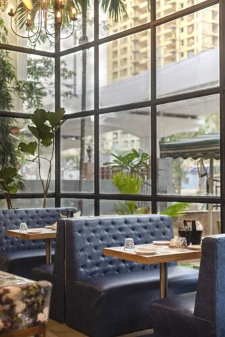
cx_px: 112
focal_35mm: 50
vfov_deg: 39.6
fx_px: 468
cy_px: 168
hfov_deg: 27.0
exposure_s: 1/160
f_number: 2.8
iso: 100
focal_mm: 50
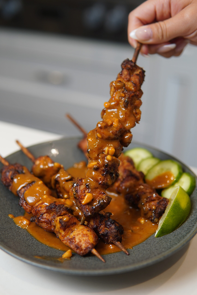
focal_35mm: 45
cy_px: 148
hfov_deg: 29.9
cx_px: 98
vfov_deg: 43.6
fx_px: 369
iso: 100
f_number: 2.2
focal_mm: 30
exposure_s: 1/60
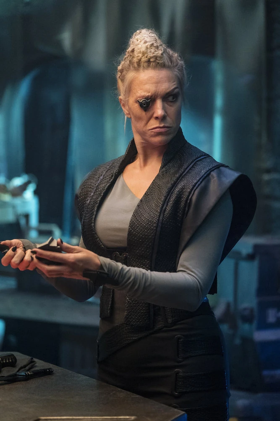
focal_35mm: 109
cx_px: 140
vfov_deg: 18.8
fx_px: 1271
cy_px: 210
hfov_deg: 12.6
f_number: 2.8
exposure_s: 1/160
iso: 5000
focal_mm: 109
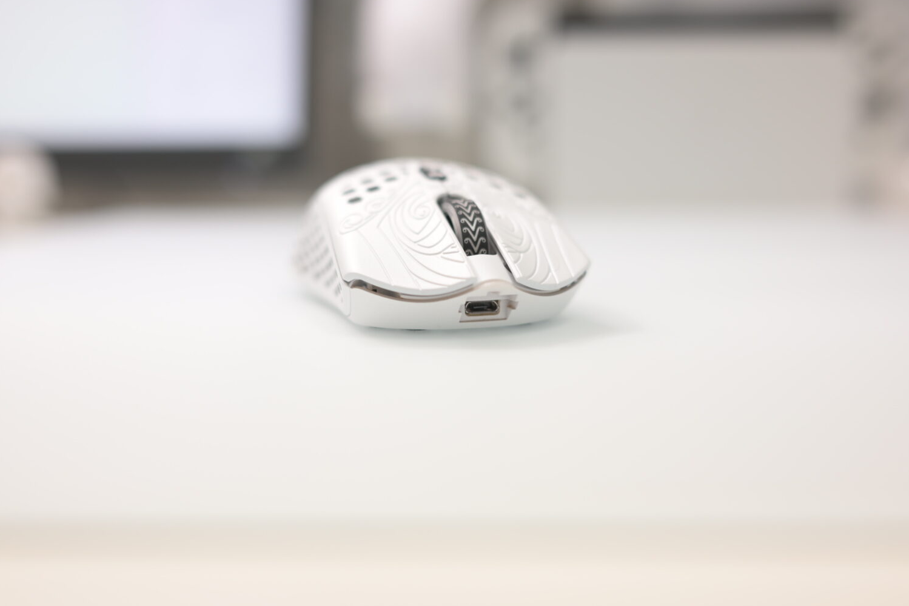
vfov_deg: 32.6
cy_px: 297
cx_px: 452
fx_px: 1035
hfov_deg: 47.4
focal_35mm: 41
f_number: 2.8
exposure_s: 1/60
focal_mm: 40
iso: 320
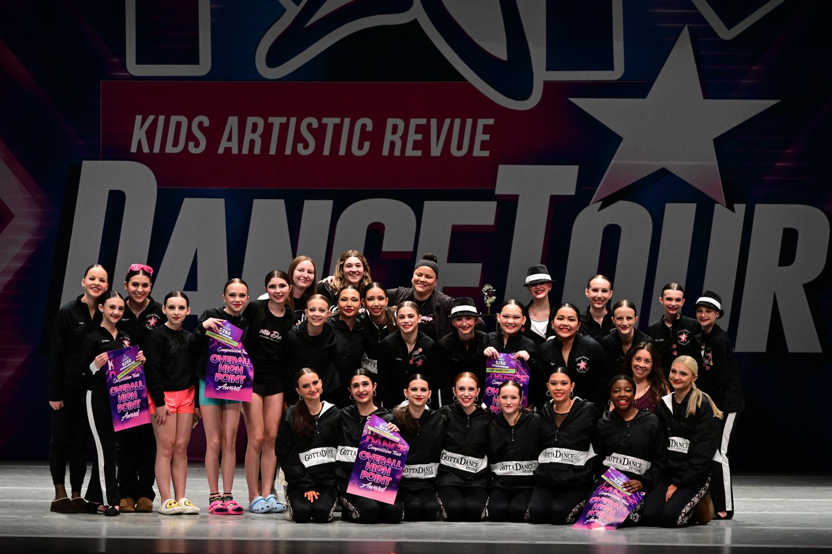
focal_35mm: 140
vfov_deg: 9.8
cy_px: 277
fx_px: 3235
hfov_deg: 14.7
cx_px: 416
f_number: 4
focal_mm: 140
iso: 4000
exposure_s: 1/1250
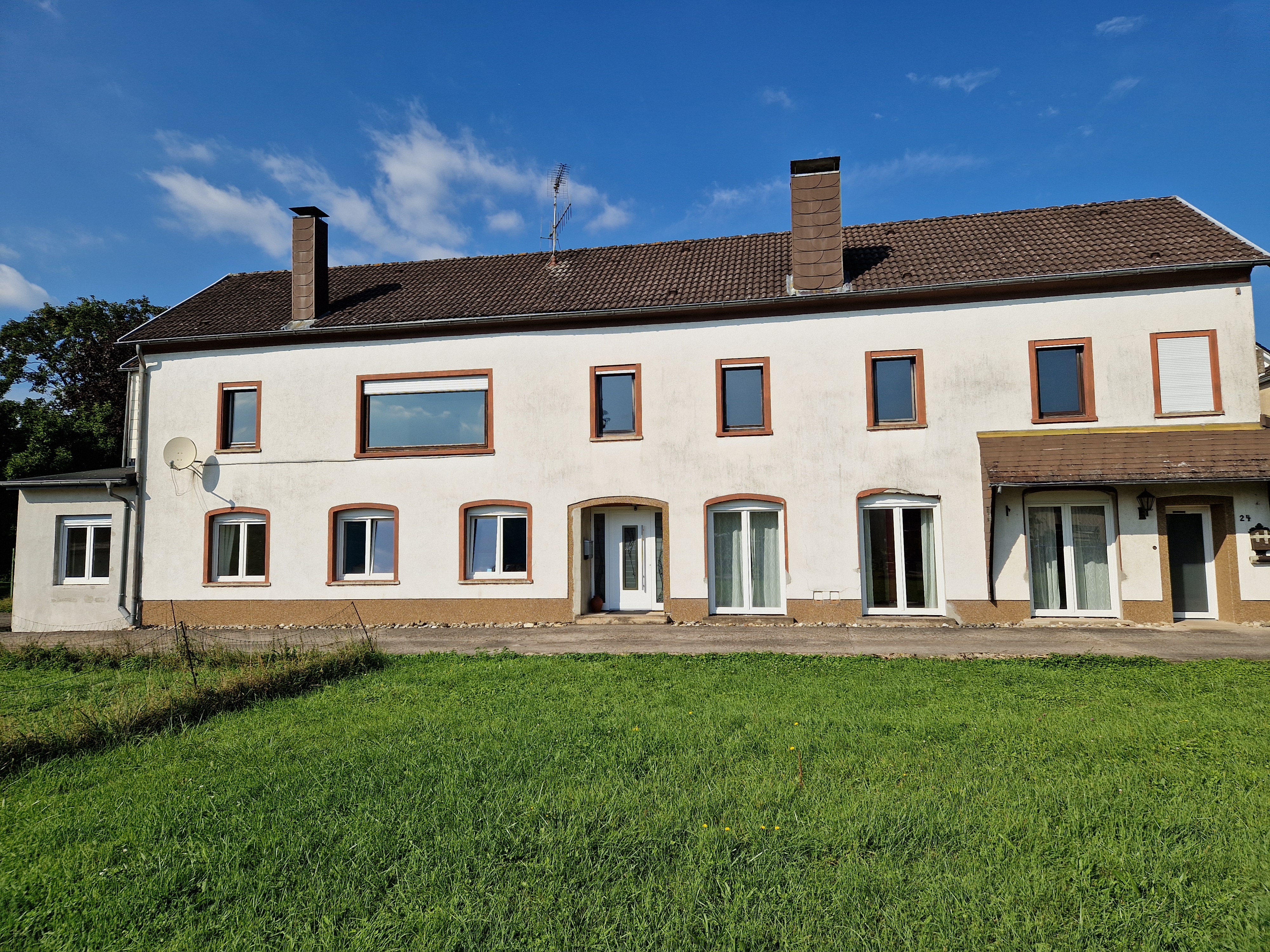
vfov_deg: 58.9
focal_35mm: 23
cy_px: 476
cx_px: 635
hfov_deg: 73.9
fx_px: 844
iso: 50
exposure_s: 1/4480
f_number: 1.8
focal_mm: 5.4
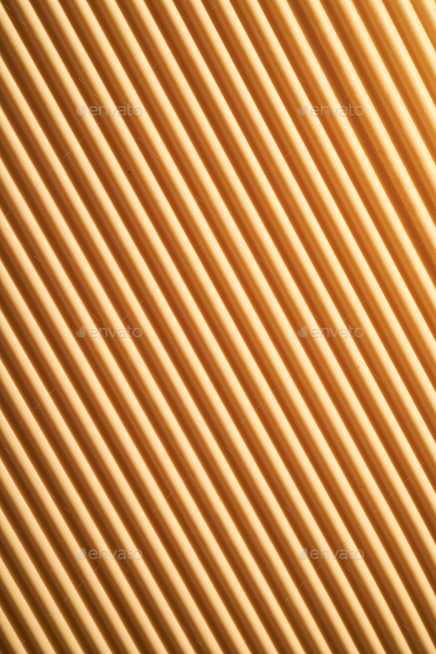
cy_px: 327
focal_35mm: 50
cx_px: 218
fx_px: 908
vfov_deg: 39.6
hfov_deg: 27.0
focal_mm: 50
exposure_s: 1/100
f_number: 5.6
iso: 800
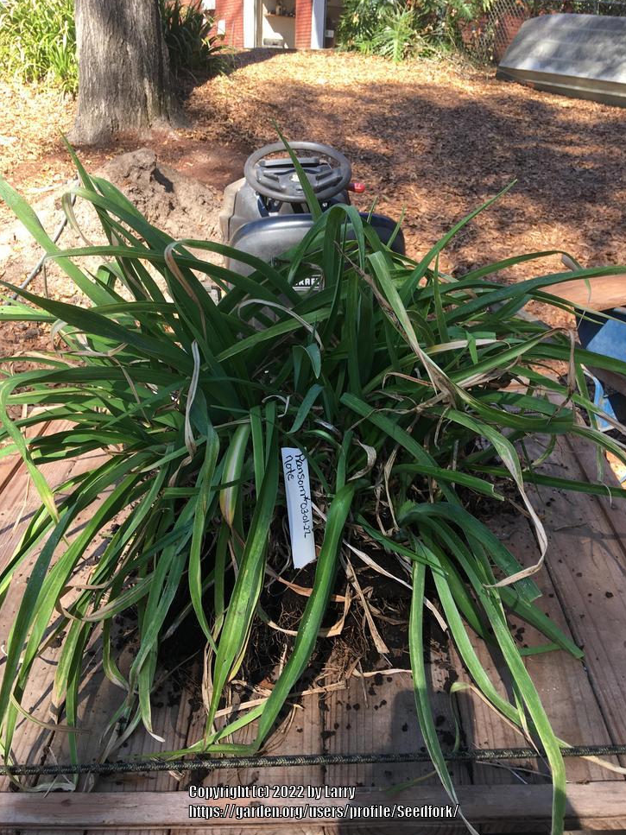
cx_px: 309
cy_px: 421
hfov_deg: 46.8
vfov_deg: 60.0
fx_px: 724
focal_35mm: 30
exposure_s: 1/218
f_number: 2.2
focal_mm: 4.15
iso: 25
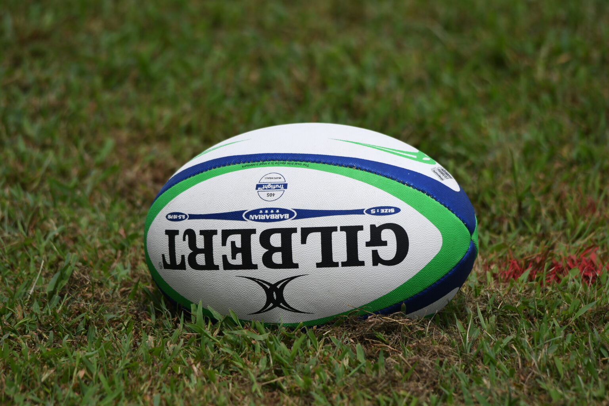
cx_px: 304
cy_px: 203
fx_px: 9642
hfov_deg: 3.6
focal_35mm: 570
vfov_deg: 2.4
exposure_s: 1/2000
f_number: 6.3
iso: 250
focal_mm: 380
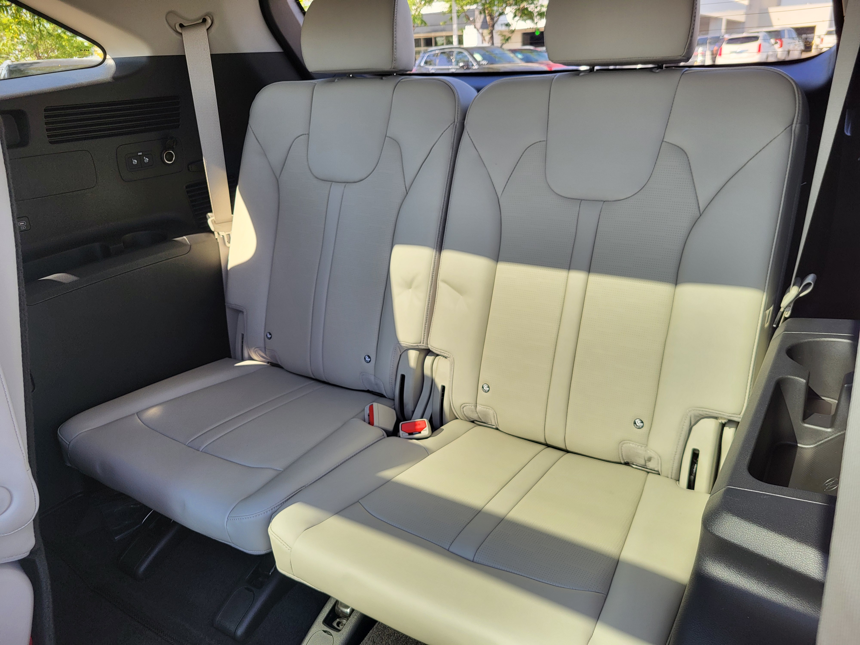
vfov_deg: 53.1
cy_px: 322
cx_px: 430
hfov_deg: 67.3
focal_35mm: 26
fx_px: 646
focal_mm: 5.4
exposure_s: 1/127
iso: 40
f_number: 1.8
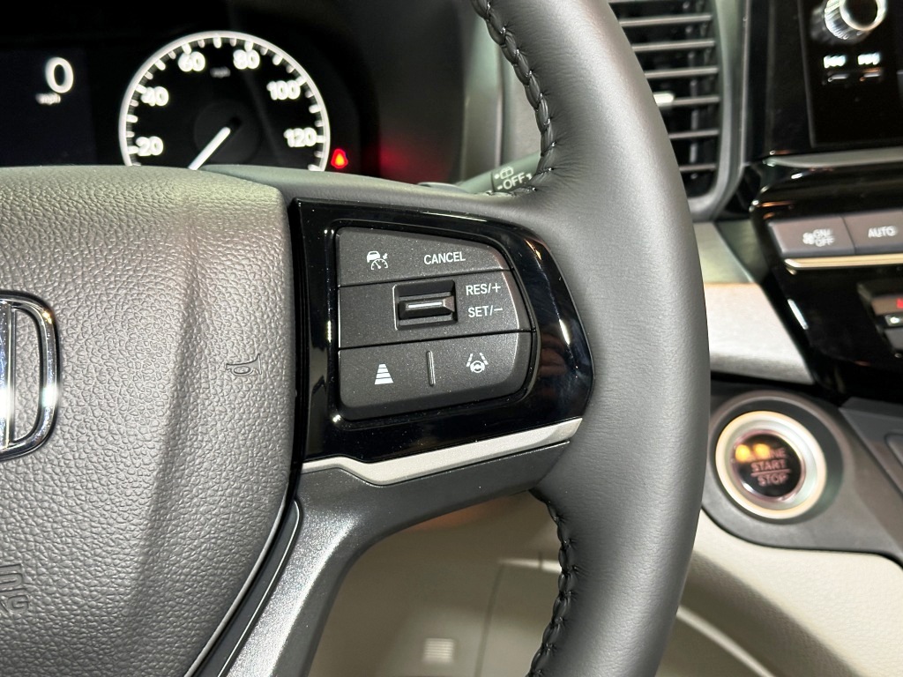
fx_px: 1252
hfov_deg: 39.7
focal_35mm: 48
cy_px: 338
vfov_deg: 30.3
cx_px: 452
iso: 500
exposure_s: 1/30
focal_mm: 6.86
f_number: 1.78
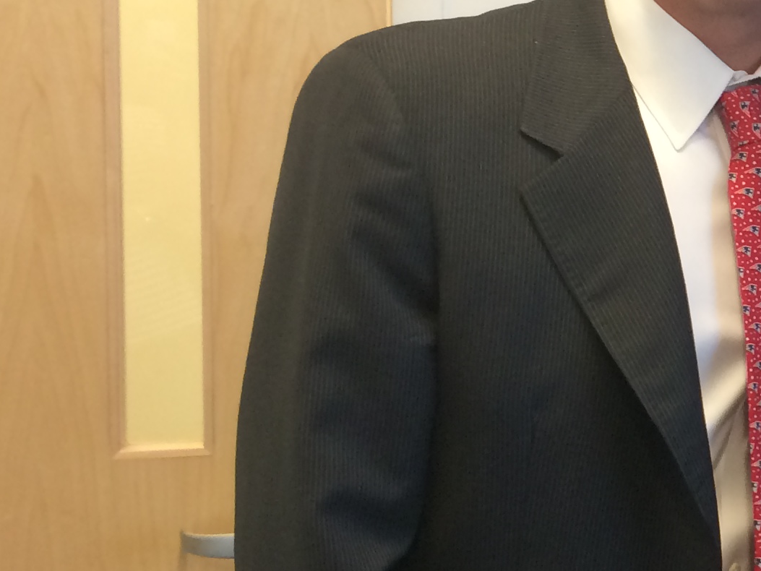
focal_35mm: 93
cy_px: 156
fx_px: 2045
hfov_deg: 18.7
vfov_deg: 15.8
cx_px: 1127
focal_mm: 4.12
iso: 80
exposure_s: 1/30
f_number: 2.2
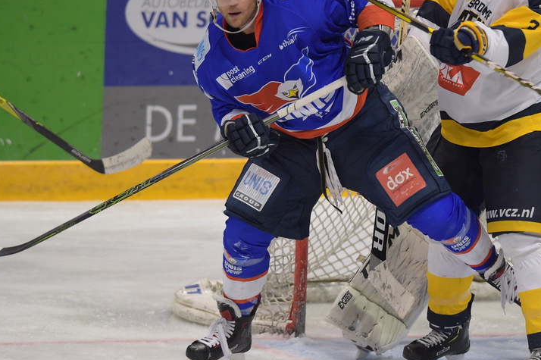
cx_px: 367
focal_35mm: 717
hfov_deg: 2.9
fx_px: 10767
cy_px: 103
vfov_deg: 1.9
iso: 4000
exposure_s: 1/640
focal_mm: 400
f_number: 3.5
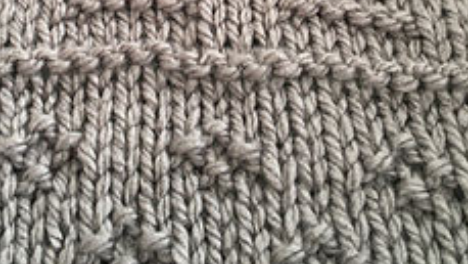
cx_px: 187
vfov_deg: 16.2
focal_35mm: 69
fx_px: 857
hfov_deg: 30.5
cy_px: -111
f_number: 2.2
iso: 64
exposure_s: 1/33
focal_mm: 4.15
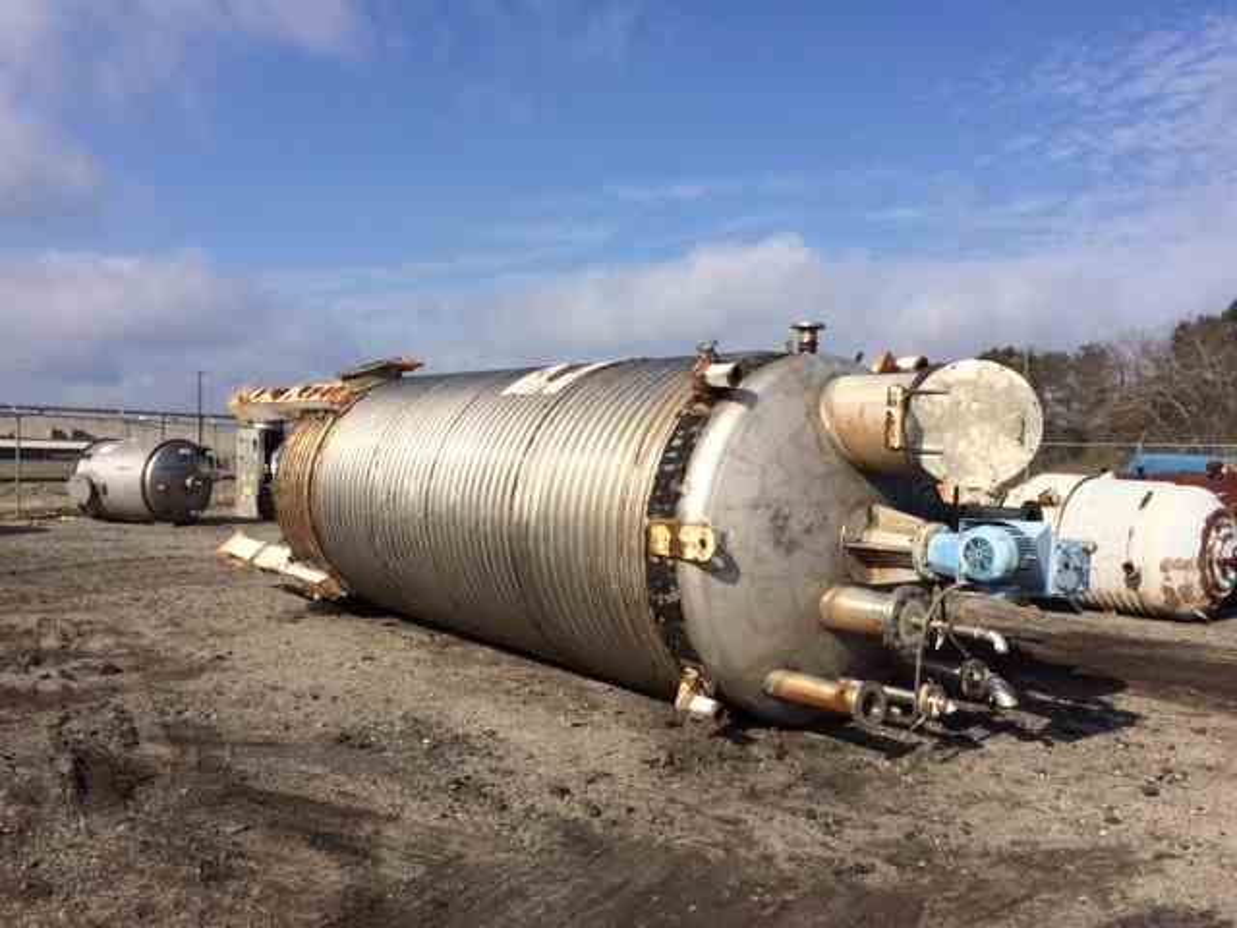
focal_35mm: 29
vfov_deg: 48.2
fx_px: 1036
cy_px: 464
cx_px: 618
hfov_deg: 61.7
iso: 32
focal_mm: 4.15
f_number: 2.2
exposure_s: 1/3425
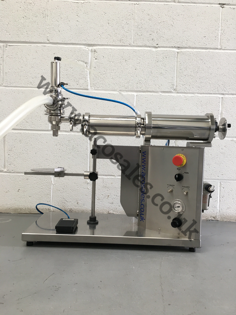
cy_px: 158
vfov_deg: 61.7
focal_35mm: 29
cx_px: 118
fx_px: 264
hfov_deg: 48.2
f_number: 2.2
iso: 80
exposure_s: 1/33
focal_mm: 4.15
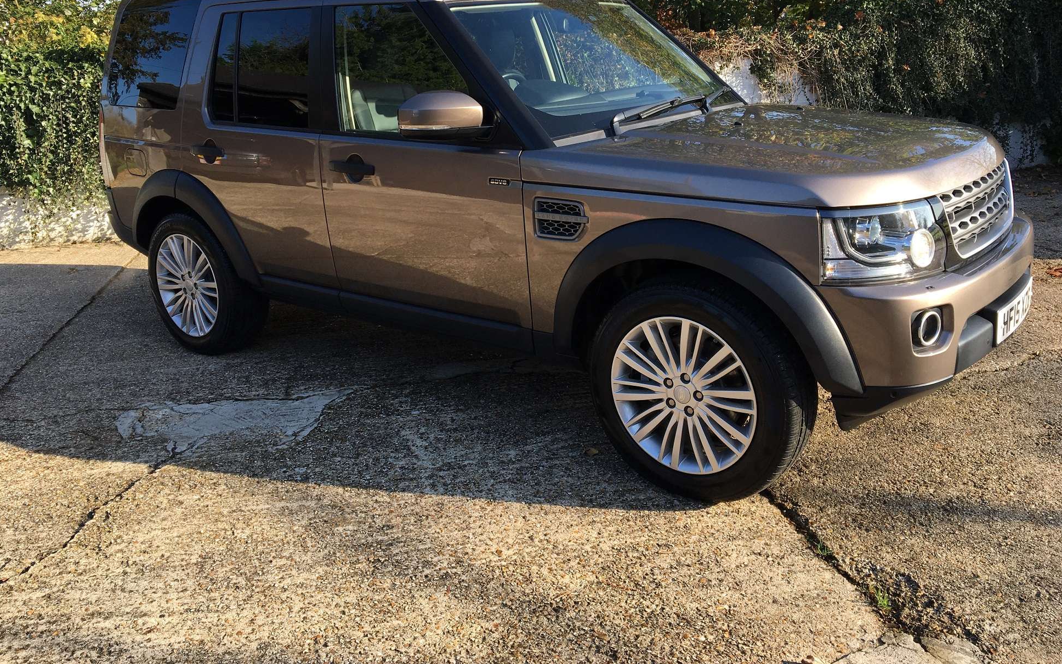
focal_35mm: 32
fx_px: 926
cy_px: 271
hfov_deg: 59.7
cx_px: 534
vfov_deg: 39.3
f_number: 2.2
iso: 25
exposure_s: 1/432
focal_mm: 4.15
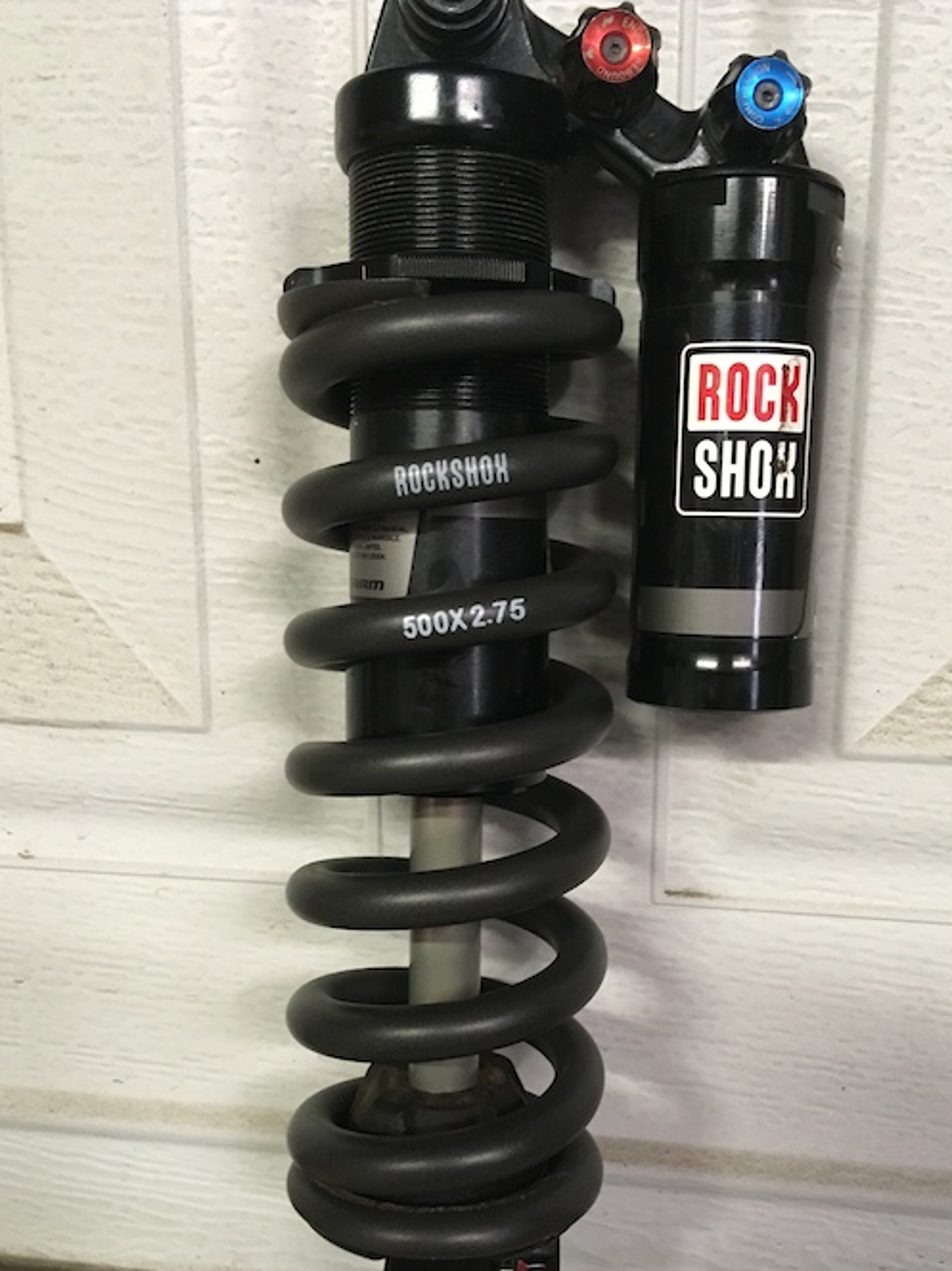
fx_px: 1284
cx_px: 511
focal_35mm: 35
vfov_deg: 52.5
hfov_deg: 40.7
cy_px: 715
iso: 200
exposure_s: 1/15
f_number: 2.2
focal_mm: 4.15
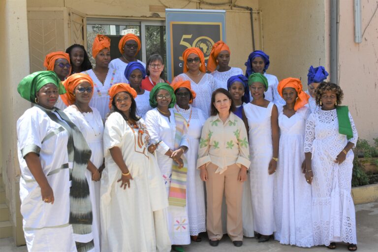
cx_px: 189
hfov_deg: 38.9
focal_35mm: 51
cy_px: 126
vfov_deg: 26.5
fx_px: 535
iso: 200
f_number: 9
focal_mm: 34
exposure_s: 1/320
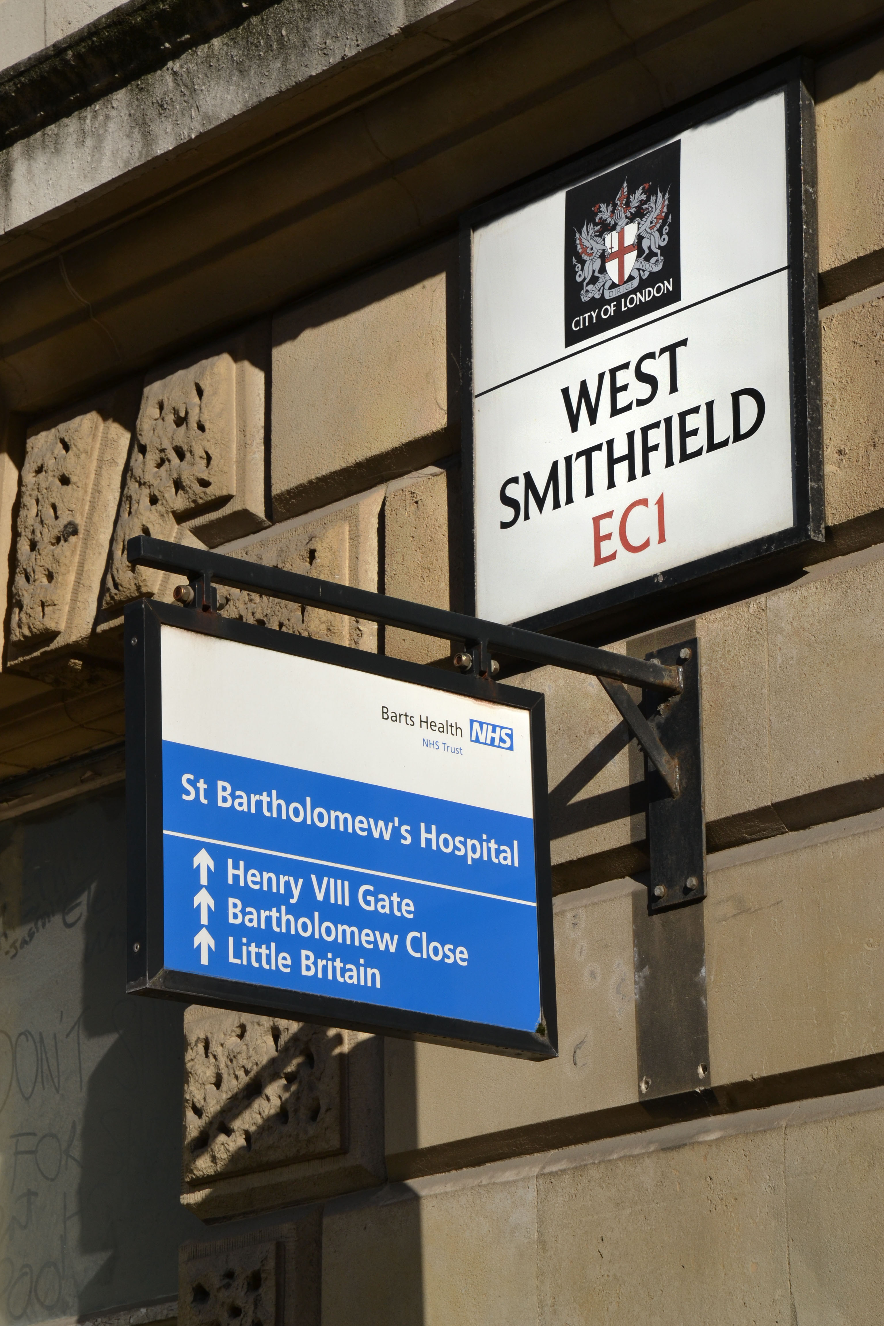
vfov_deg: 17.1
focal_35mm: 120
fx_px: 4420
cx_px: 442
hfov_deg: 11.4
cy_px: 663
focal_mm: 80
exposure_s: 1/400
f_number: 11
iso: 200
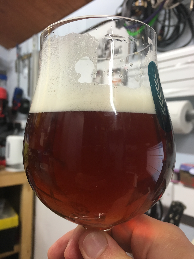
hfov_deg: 48.2
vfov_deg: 61.7
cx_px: 97
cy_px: 130
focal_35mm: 29
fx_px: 217
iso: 100
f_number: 2.2
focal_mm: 4.15
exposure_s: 1/33
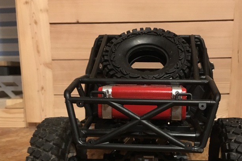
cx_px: 139
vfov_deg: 33.7
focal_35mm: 39
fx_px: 262
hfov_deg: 49.4
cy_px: 113
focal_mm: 4.15
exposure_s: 1/17
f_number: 2.2
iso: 640
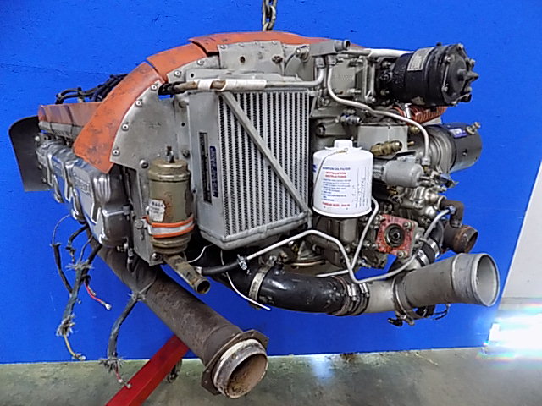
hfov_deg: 73.9
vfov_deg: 58.9
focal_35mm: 23
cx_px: 271
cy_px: 203
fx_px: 360
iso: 400
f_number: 3.1
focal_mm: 4
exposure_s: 1/13
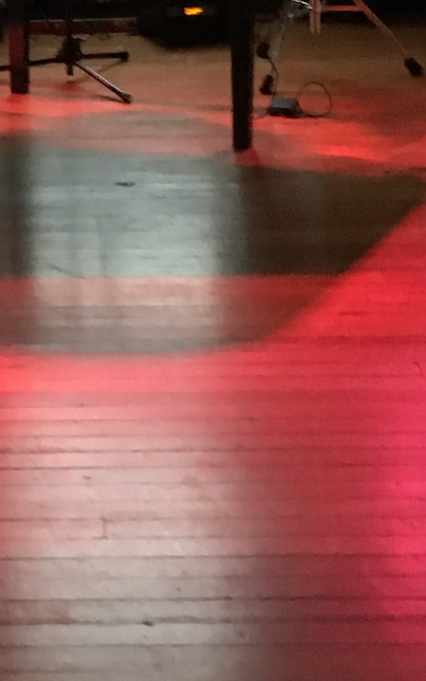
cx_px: -147
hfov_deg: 9.9
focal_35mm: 130
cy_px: 24
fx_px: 2414
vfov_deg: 15.8
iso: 160
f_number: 2.2
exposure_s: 1/30
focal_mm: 4.15
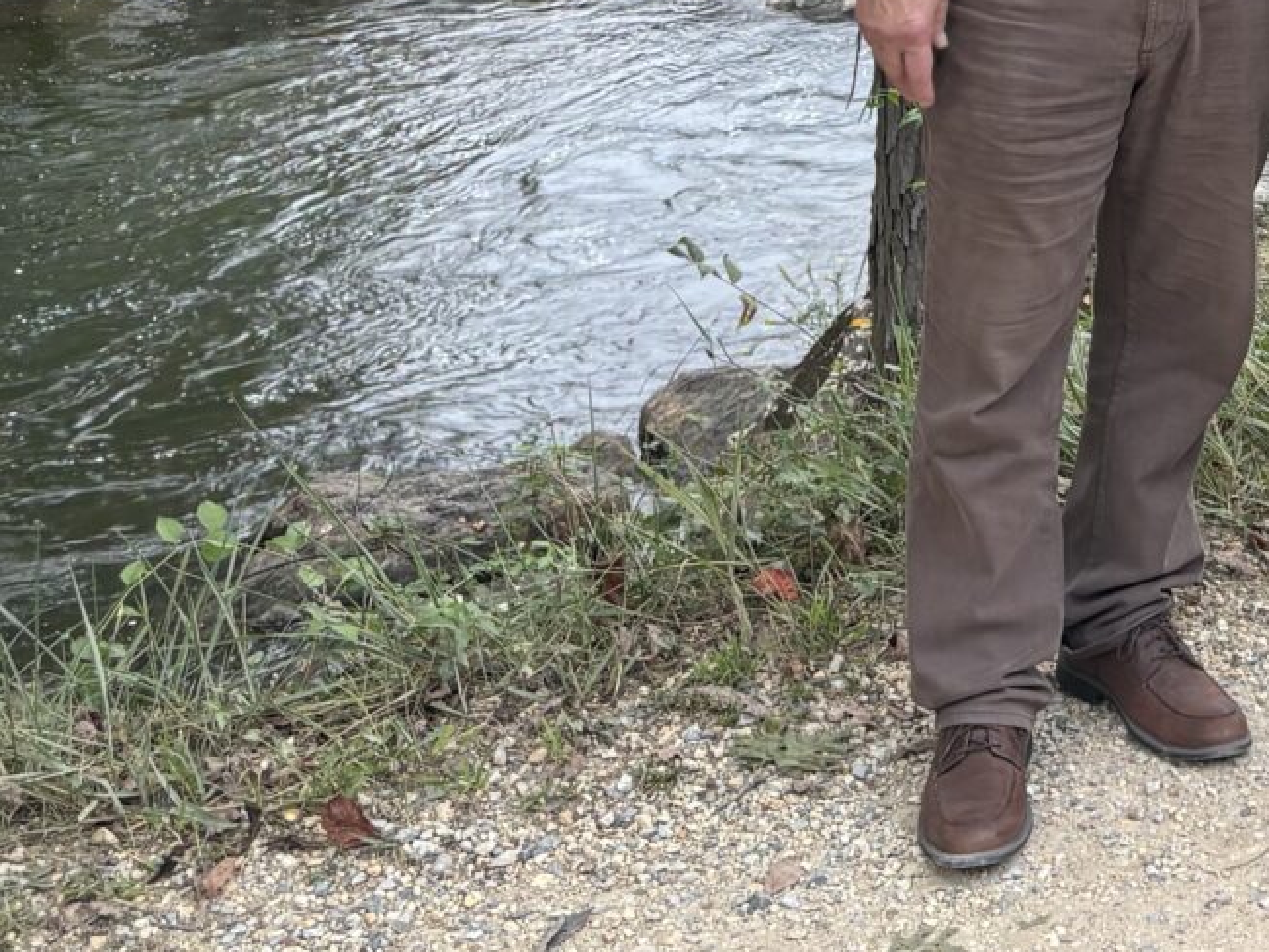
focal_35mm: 82
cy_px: -432
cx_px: 1562
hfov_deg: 21.9
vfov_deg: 16.5
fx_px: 3007
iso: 64
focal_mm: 5.96
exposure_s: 1/121
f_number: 1.6
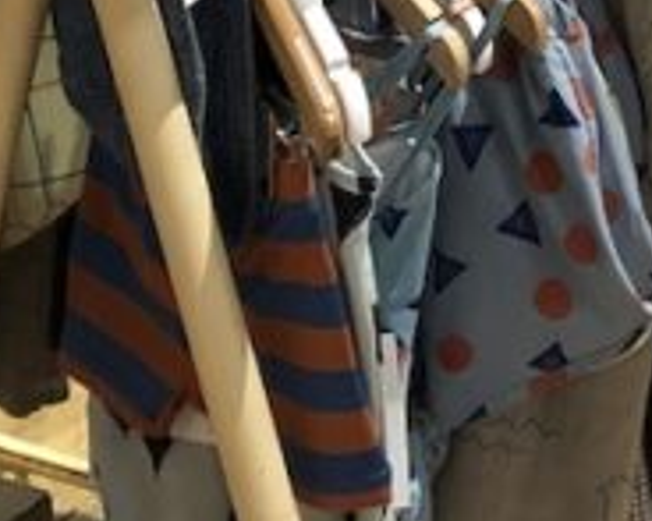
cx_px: 1106
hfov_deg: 11.9
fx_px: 2932
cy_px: -716
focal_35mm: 152
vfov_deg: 9.2
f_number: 1.8
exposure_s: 1/17
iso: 64
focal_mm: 4
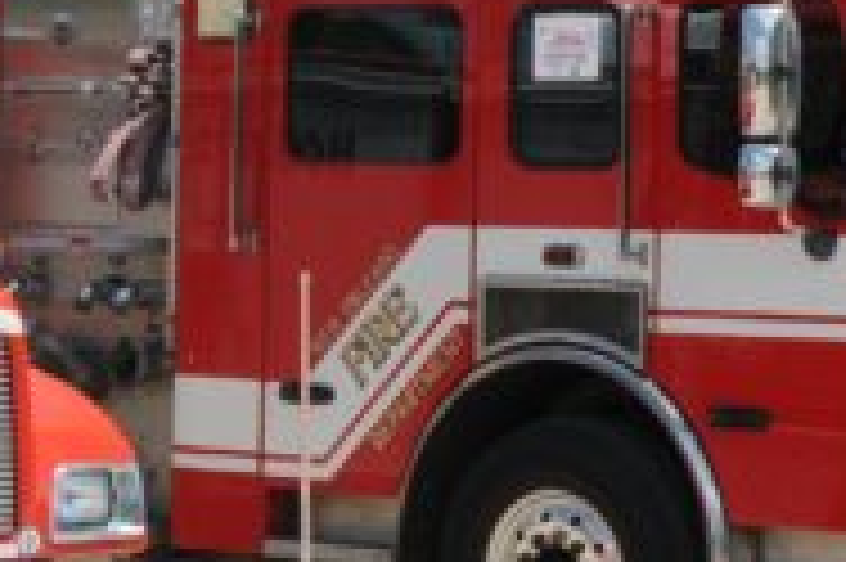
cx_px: -36
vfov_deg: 6.9
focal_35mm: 196
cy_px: -121
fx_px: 4602
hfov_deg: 10.4
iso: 500
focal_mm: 24
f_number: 10
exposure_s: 1/200
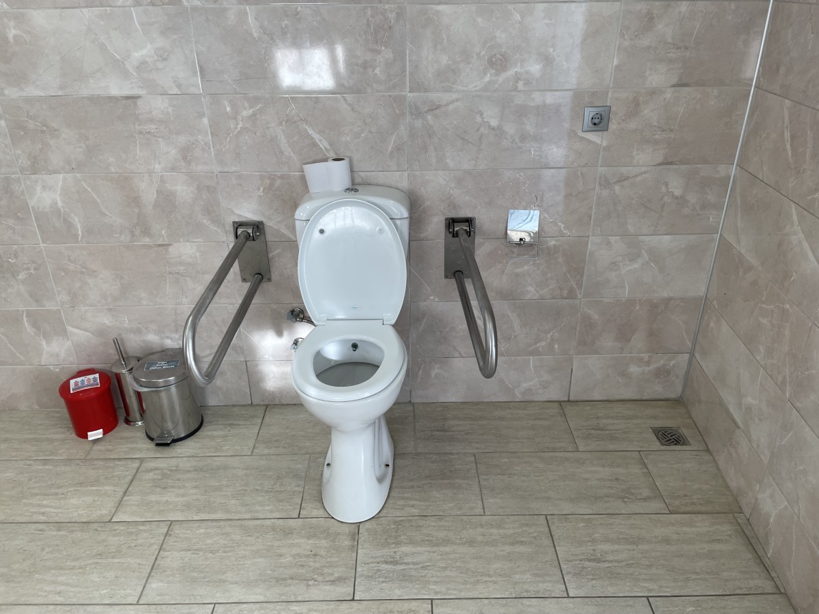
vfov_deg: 53.1
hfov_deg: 67.3
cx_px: 410
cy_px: 307
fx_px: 615
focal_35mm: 26
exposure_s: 1/100
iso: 40
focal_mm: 4.2
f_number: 1.6
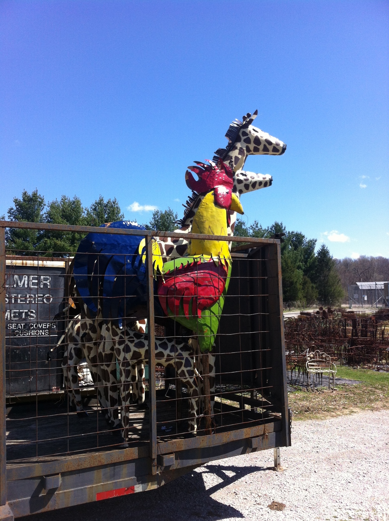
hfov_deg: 40.6
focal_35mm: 35
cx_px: 194
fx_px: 526
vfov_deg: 52.7
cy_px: 260
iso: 80
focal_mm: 3.85
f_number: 2.8
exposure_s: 1/880
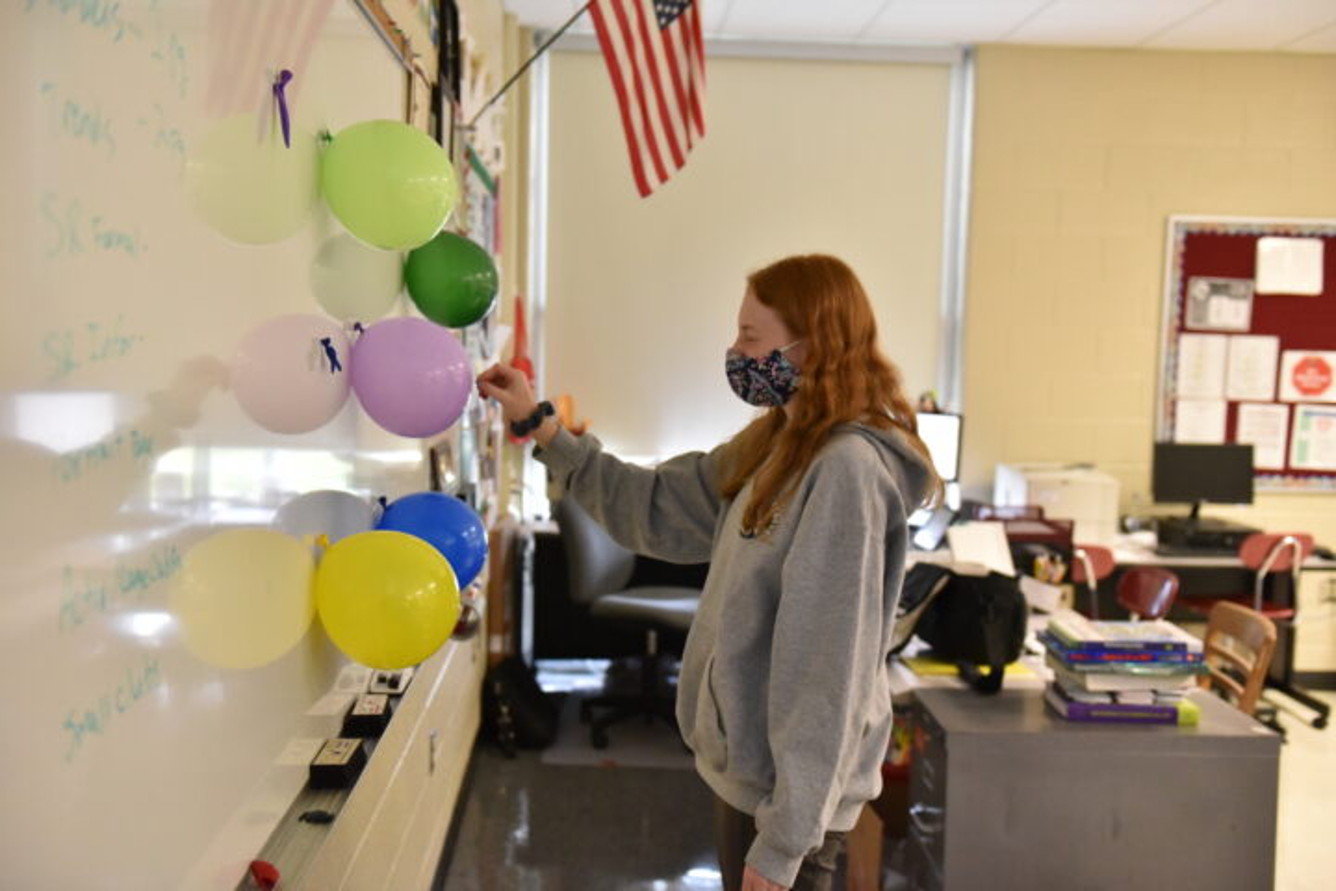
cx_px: 668
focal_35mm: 38
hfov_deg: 50.7
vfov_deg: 35.1
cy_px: 446
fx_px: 1410
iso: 6400
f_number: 2.8
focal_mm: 38
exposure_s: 1/250
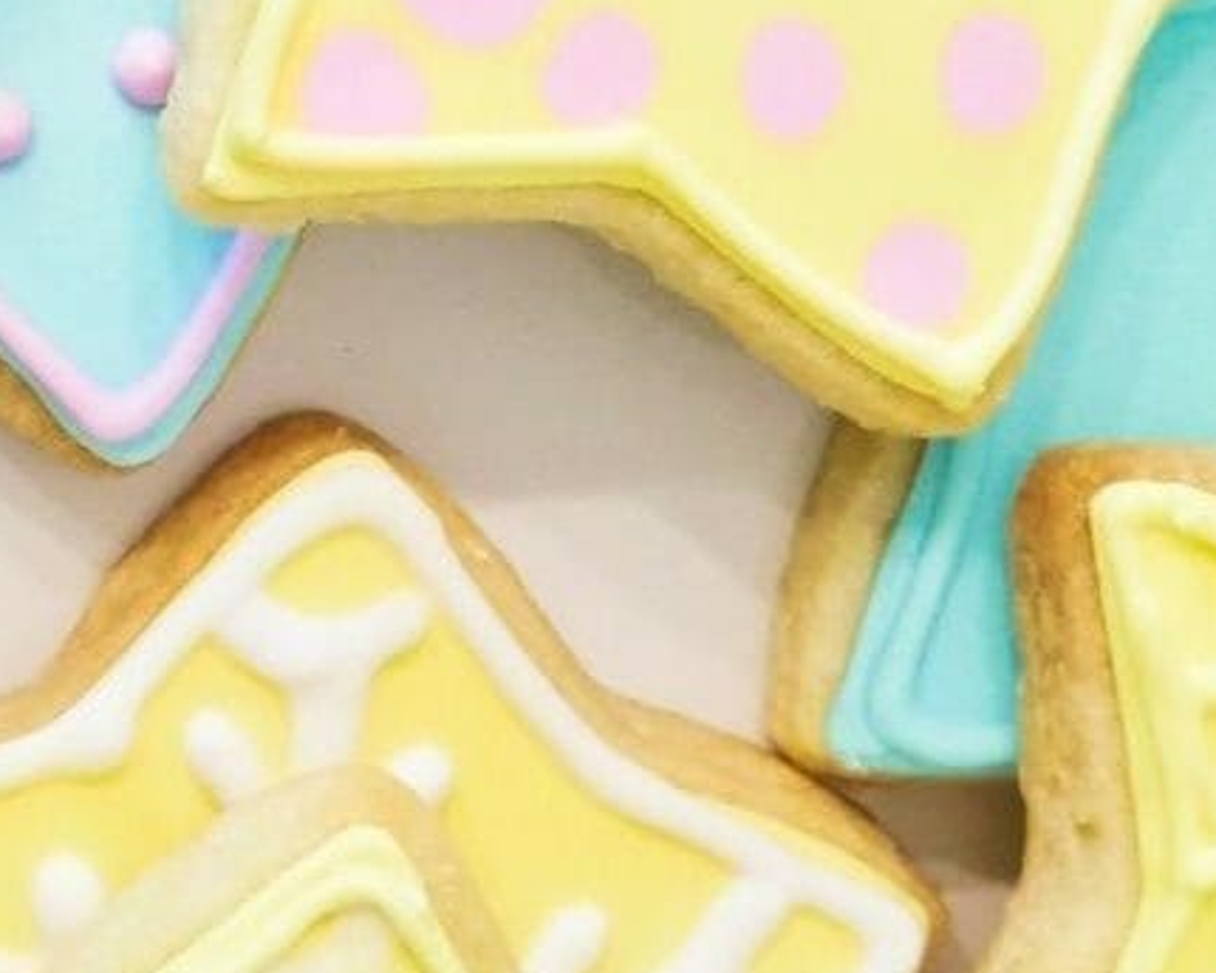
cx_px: 40
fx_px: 5146
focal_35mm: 143
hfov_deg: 13.3
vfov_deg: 10.6
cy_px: -235
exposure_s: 1/60
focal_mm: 21
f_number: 5.6
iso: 3200
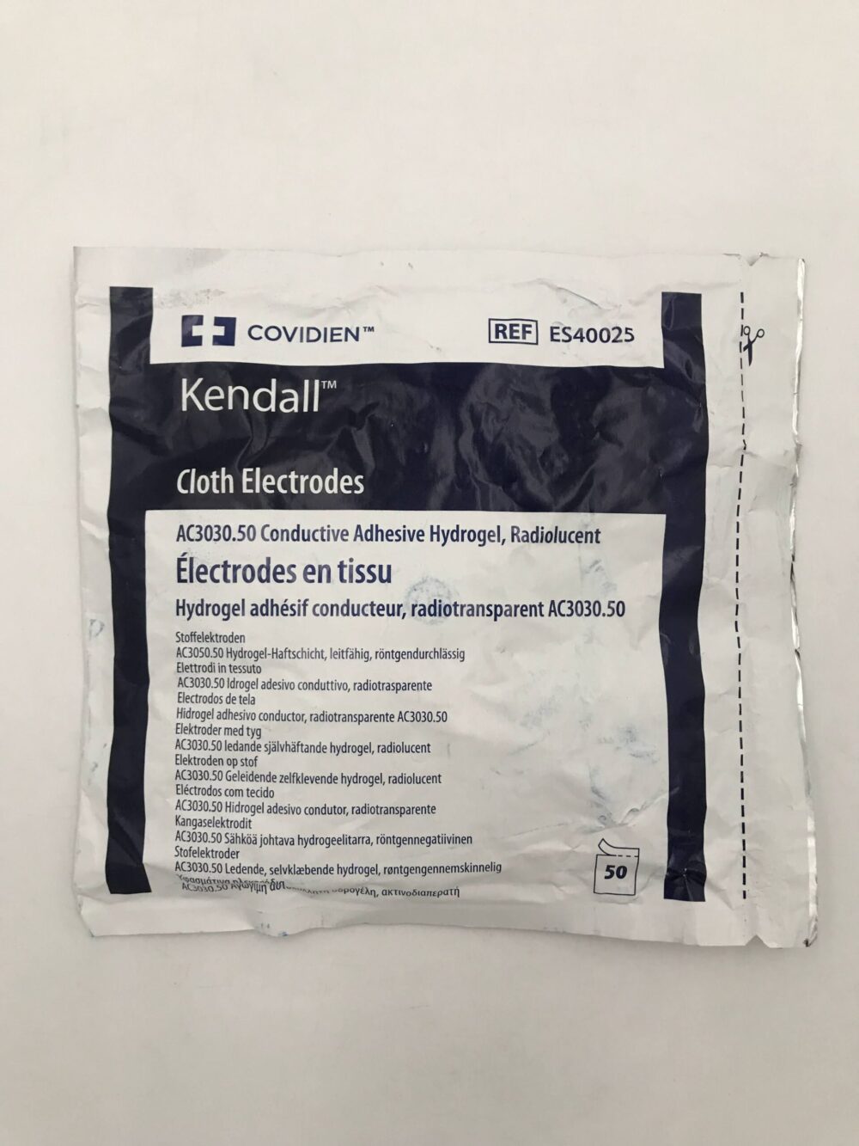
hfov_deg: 49.8
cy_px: 573
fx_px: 926
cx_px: 430
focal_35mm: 28
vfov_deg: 63.4
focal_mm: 3.99
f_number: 1.8
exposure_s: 1/40
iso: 25
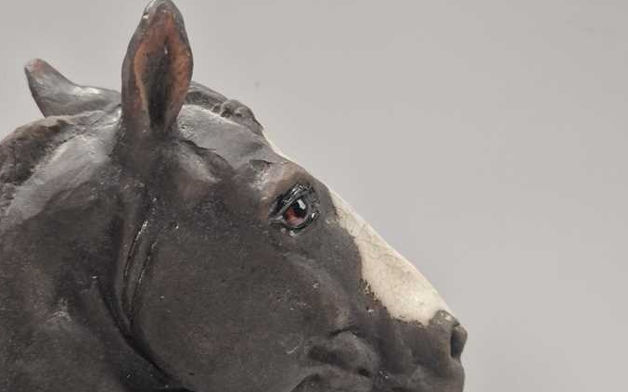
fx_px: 770
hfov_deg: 44.4
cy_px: 236
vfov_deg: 28.5
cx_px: 317
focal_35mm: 45
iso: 200
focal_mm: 5.4
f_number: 1.8
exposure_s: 1/180
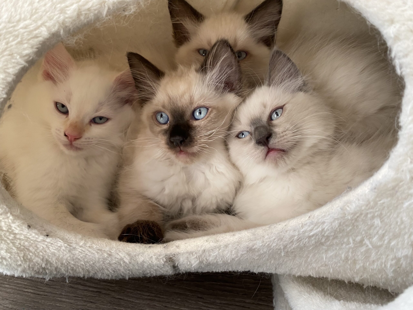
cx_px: 206
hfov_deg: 67.3
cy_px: 155
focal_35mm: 26
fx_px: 310
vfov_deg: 53.1
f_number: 1.8
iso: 125
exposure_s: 1/78
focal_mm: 4.25
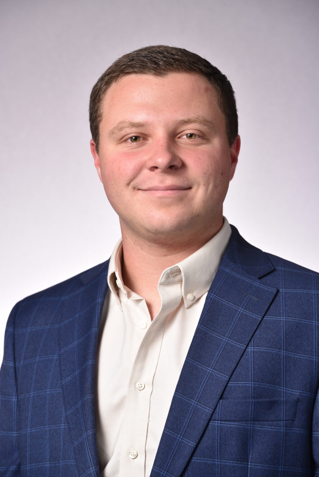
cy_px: 238
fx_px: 2324
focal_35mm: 175
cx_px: 160
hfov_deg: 7.9
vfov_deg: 11.7
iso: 200
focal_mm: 175
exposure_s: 1/125
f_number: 9
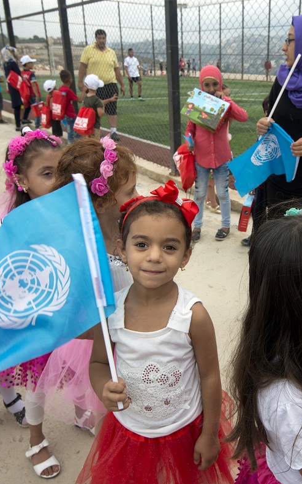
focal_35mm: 31
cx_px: 236
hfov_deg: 39.2
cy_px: 242
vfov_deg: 61.2
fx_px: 408
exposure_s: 1/200
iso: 500
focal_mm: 20
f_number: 7.1
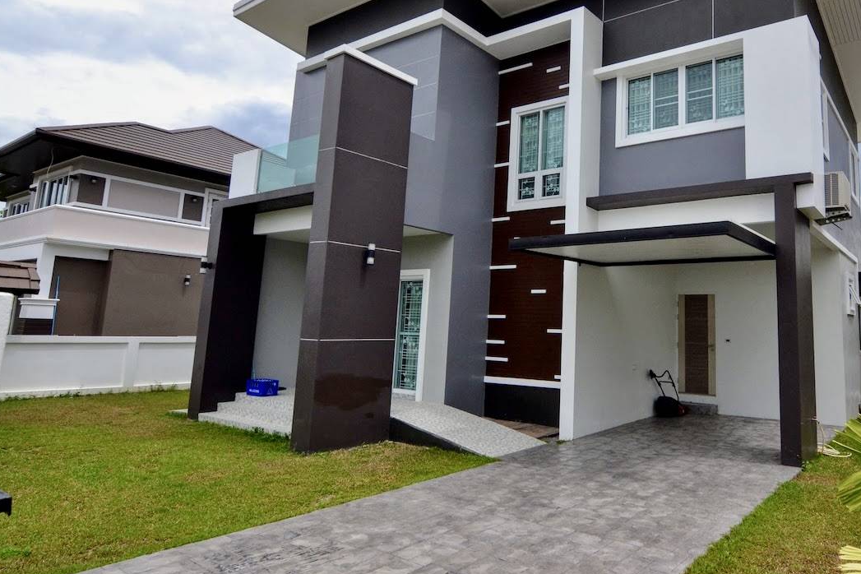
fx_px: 543
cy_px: 235
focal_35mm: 23
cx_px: 573
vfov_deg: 55.4
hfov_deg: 74.5
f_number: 5
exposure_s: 1/2500
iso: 400
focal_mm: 11
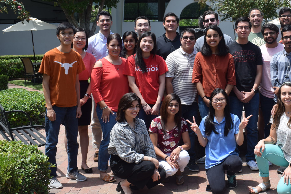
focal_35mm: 52
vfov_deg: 25.9
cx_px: 206
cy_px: 80
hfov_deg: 37.6
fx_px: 420
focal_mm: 24
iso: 200
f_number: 8
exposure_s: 1/320
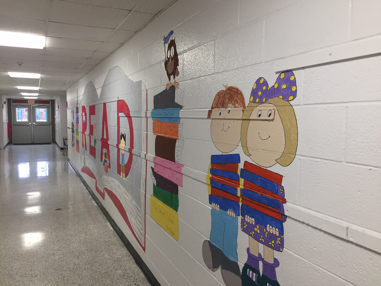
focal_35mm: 29
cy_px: 143
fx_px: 319
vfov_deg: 48.2
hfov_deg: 61.7
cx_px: 190
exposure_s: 1/30
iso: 64
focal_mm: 4.15
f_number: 2.2
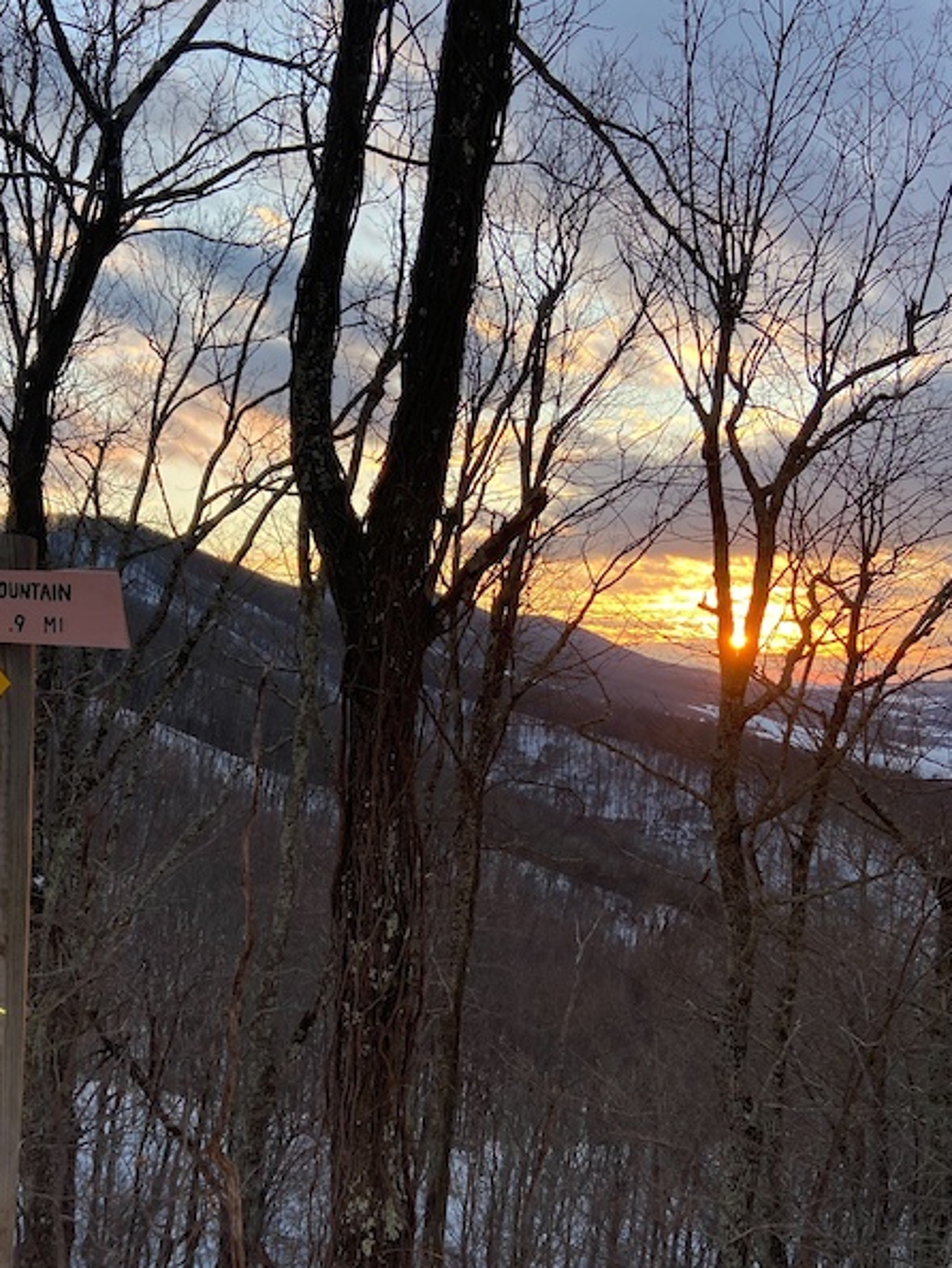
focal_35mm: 35
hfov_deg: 40.5
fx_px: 1282
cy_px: 847
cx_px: 369
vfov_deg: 51.6
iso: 32
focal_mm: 4.25
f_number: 1.8
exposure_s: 1/203
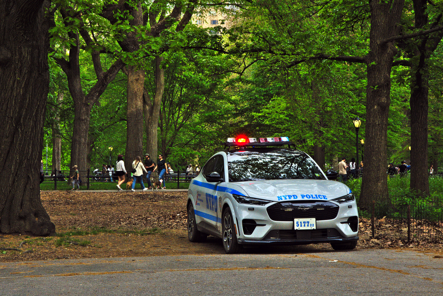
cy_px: 148
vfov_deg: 13.1
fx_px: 1293
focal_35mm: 105
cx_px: 222
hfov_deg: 19.4
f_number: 16
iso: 1000
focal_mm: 70
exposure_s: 1/125
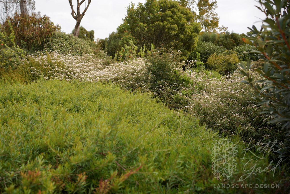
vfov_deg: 37.9
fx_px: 282
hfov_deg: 54.4
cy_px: 97
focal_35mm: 35
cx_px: 145
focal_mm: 35
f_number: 5
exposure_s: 1/200
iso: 200
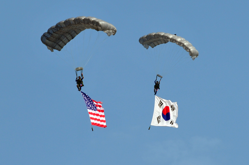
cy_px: 82
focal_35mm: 200
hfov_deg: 10.3
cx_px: 124
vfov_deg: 6.9
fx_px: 1382
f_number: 16
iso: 400
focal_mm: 200
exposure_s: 1/320
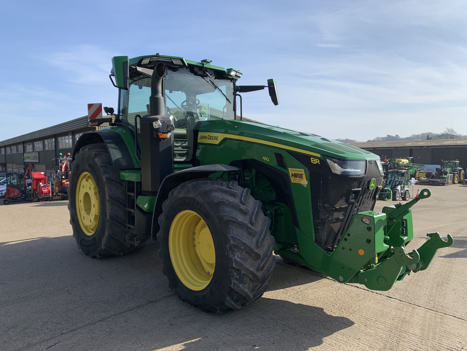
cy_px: 176
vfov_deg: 53.1
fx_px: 351
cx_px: 234
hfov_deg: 67.3
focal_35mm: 26
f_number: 1.8
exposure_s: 1/2833
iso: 25
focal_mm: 4.25
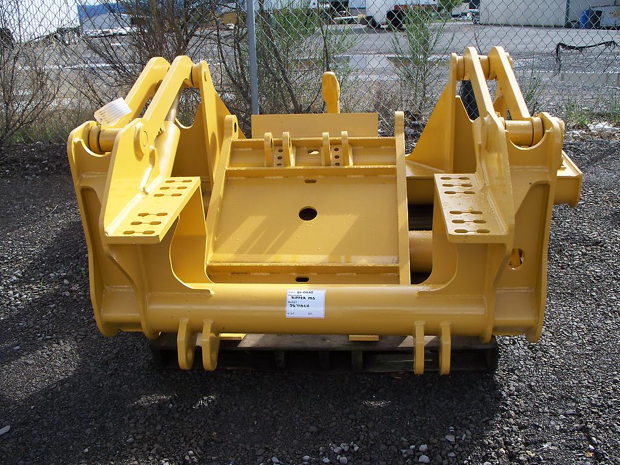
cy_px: 232
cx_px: 310
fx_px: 645
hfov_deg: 51.4
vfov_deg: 39.7
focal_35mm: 36
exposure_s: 1/640
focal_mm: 7.54
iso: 64
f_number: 2.8
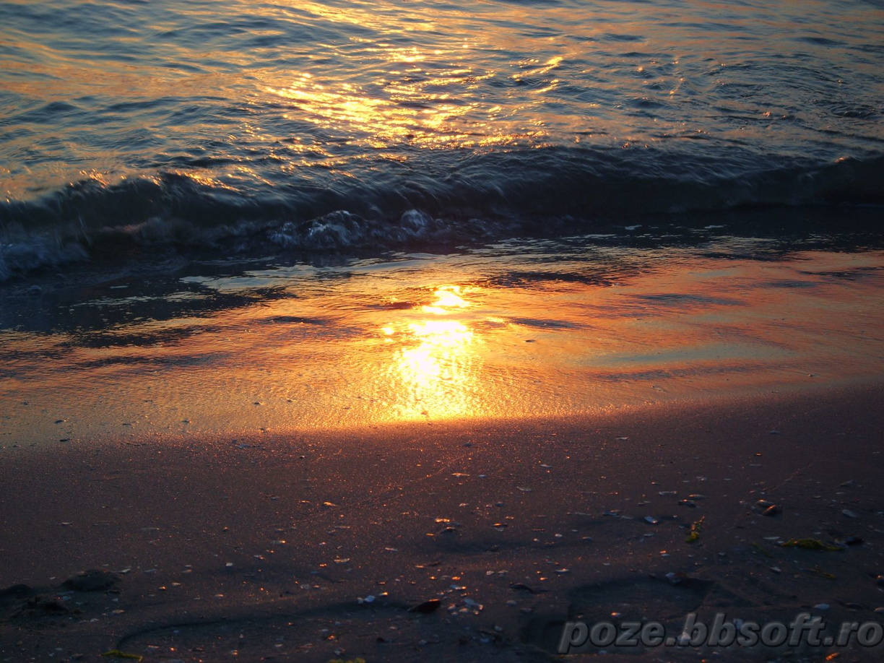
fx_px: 2681
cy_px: 332
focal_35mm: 105
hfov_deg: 18.7
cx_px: 442
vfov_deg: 14.1
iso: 50
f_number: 5.1
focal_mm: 22.2
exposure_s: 1/125
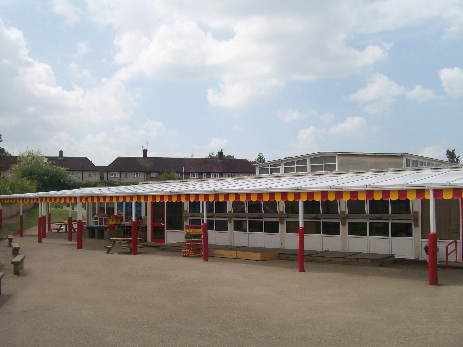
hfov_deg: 51.4
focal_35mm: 36
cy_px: 174
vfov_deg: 39.7
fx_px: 482
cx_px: 232
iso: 80
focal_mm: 6
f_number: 4.8
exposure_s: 1/762
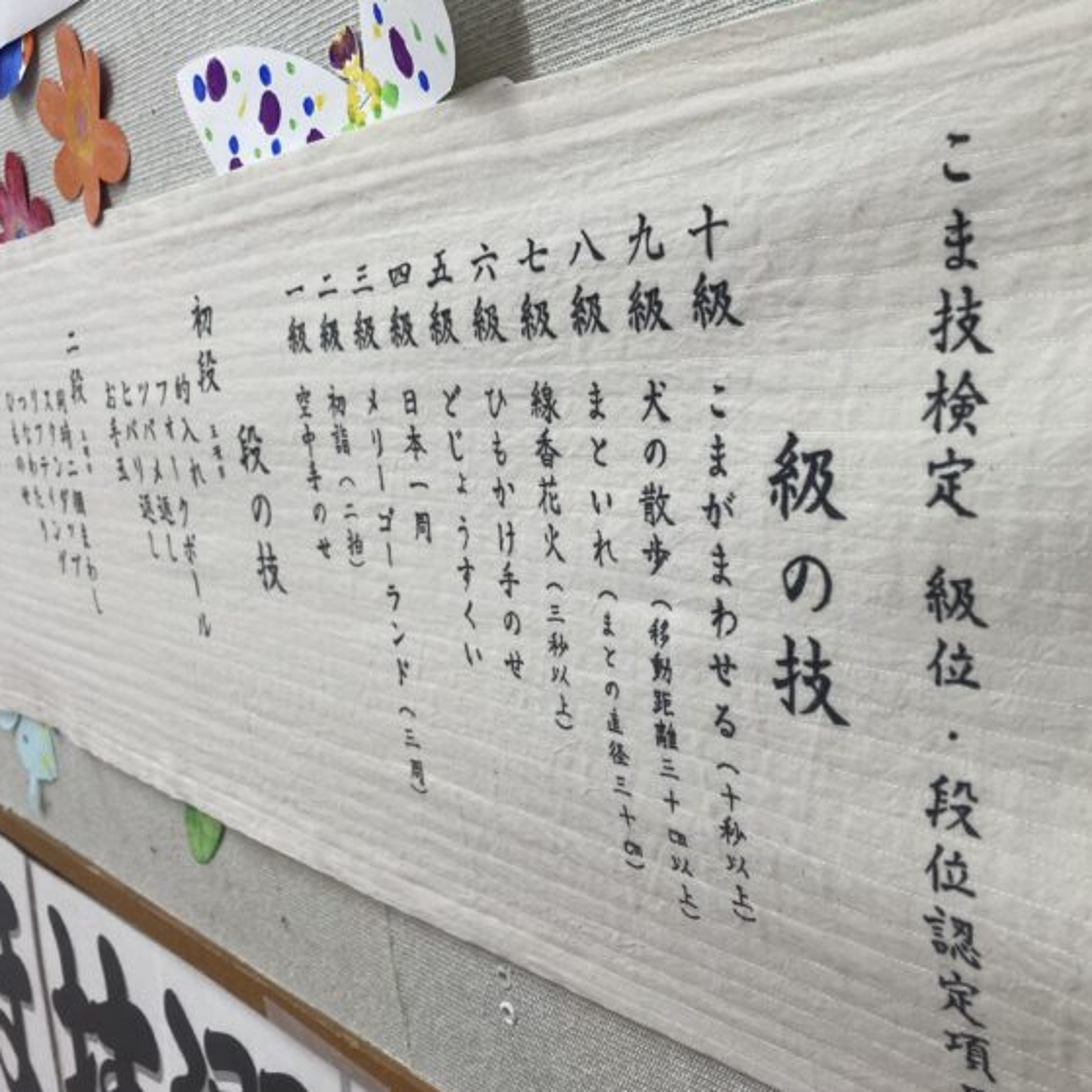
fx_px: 1213
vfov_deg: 48.4
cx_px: 541
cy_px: 553
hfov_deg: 48.5
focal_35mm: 34
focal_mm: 3.99
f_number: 1.8
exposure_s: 1/120
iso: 80
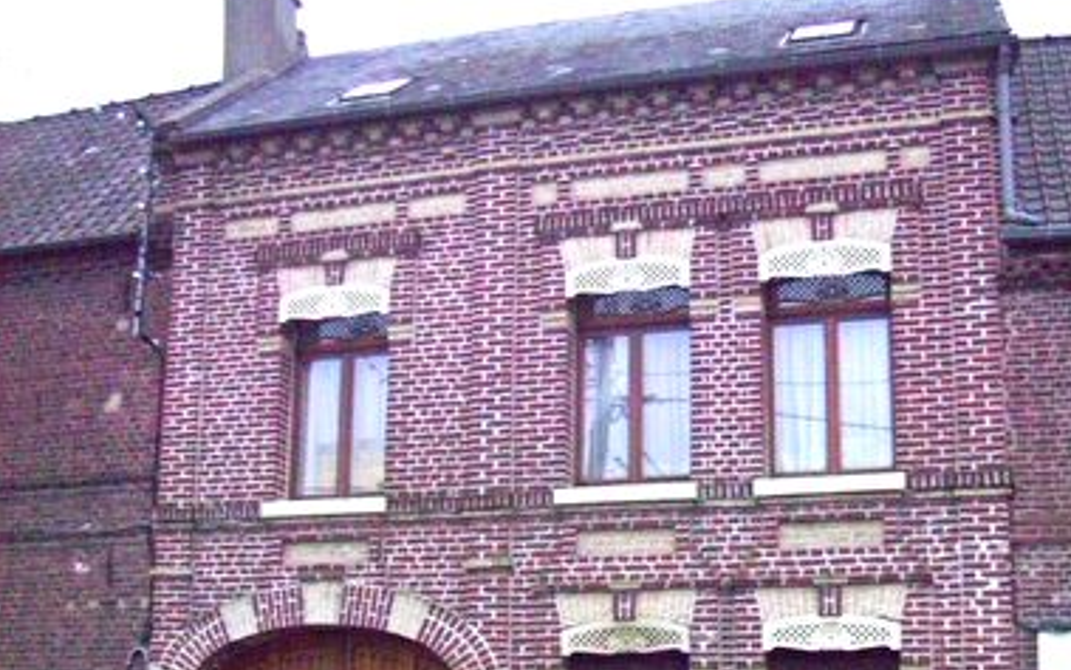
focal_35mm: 47
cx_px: 548
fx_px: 1372
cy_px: 561
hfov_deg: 42.6
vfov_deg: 26.8
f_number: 2.9
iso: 640
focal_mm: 5.7
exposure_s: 1/50
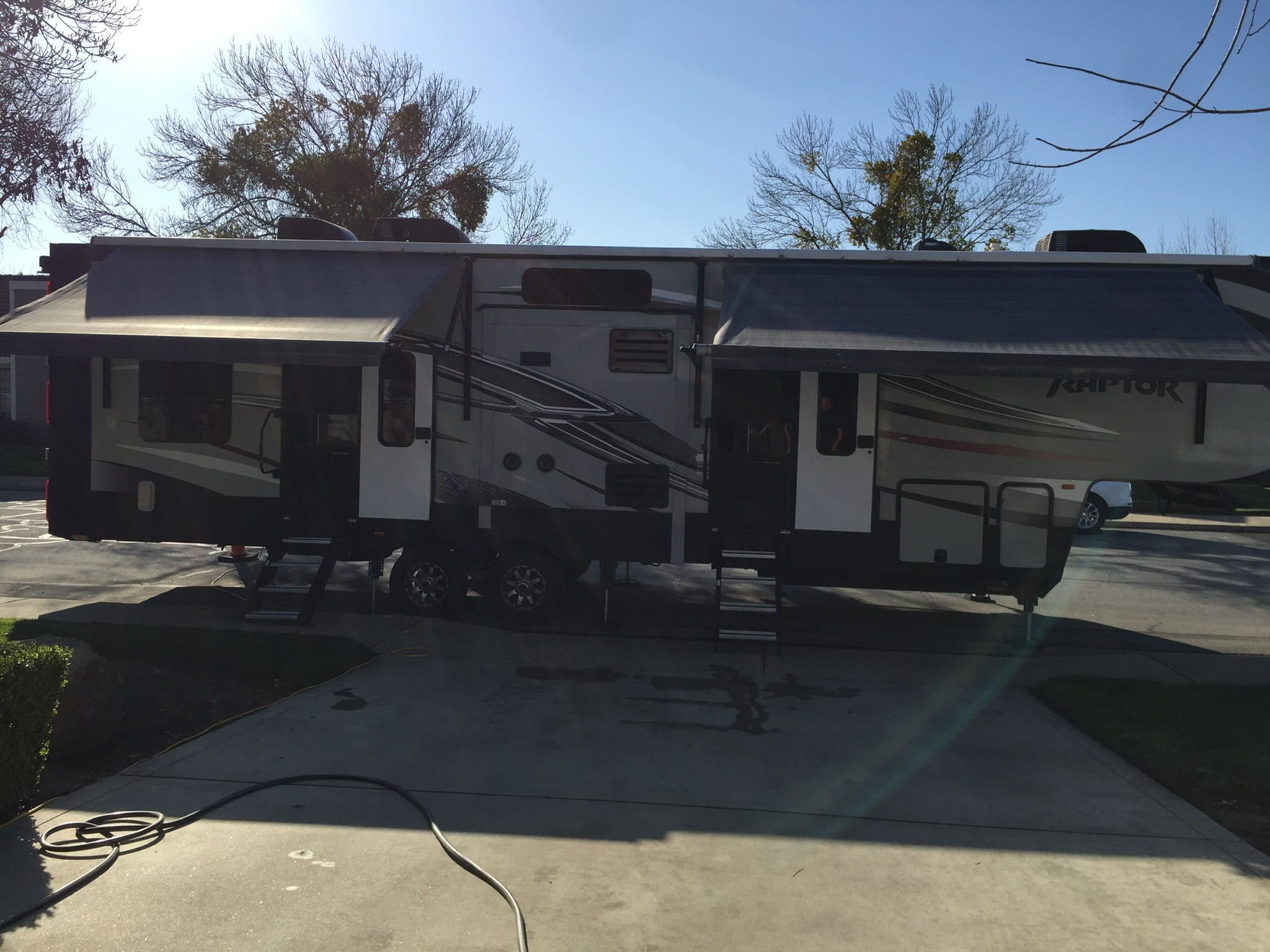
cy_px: 476
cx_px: 635
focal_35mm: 29
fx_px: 1064
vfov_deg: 48.2
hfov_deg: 61.7
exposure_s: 1/2083
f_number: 2.2
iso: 32
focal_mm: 4.15
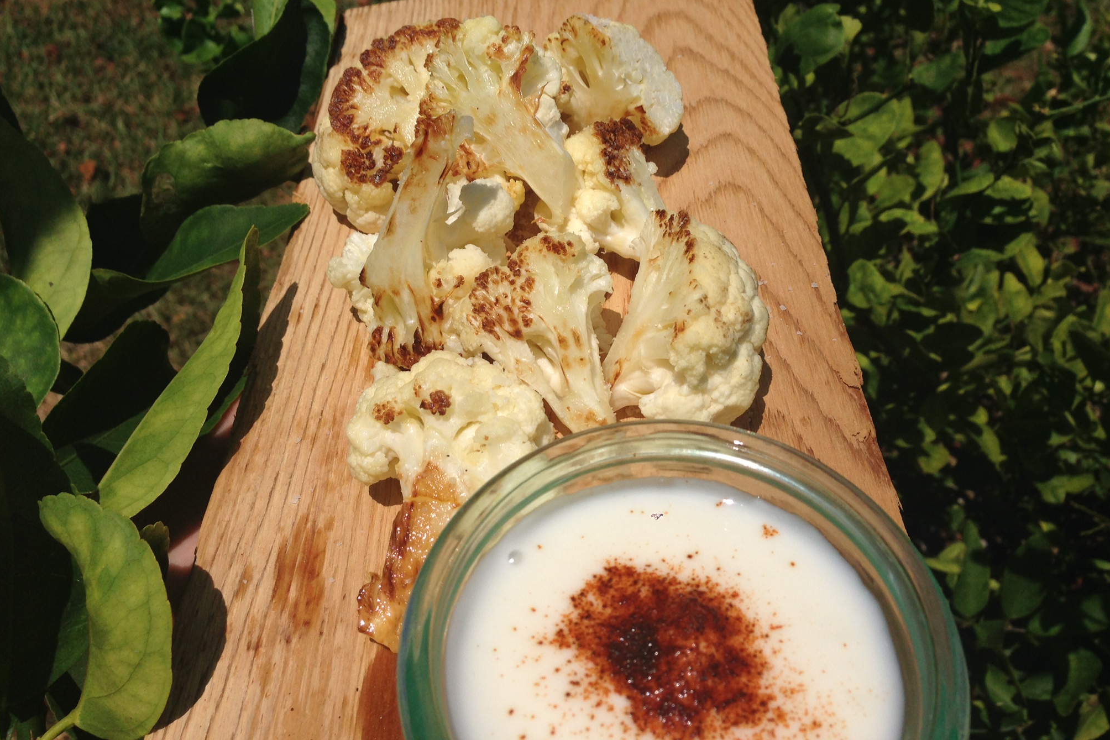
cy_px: 316
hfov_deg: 54.4
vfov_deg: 37.8
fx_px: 1079
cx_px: 563
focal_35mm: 35
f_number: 2.4
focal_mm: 4.12
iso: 50
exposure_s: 1/5435
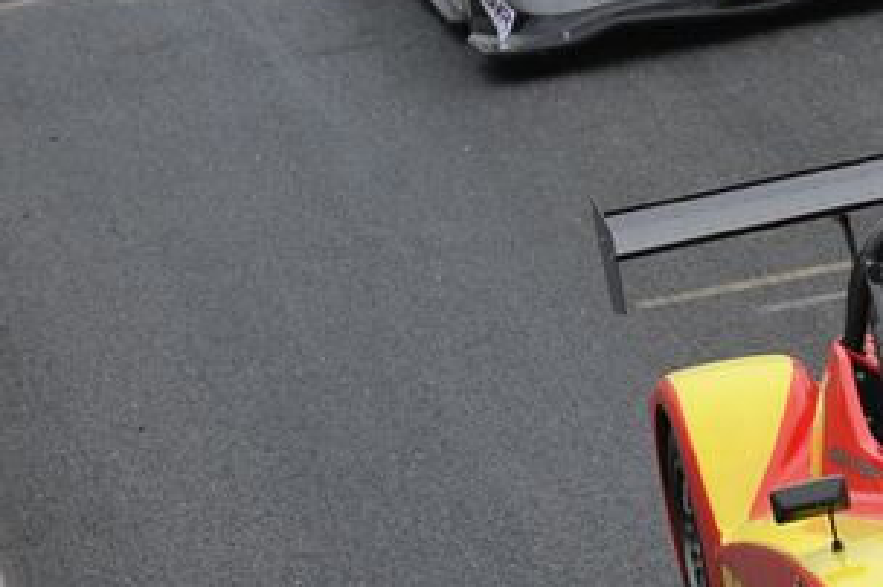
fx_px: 11589
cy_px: 6
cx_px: 1394
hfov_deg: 4.3
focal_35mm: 473
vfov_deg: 2.9
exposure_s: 1/800
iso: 800
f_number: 7.1
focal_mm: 120
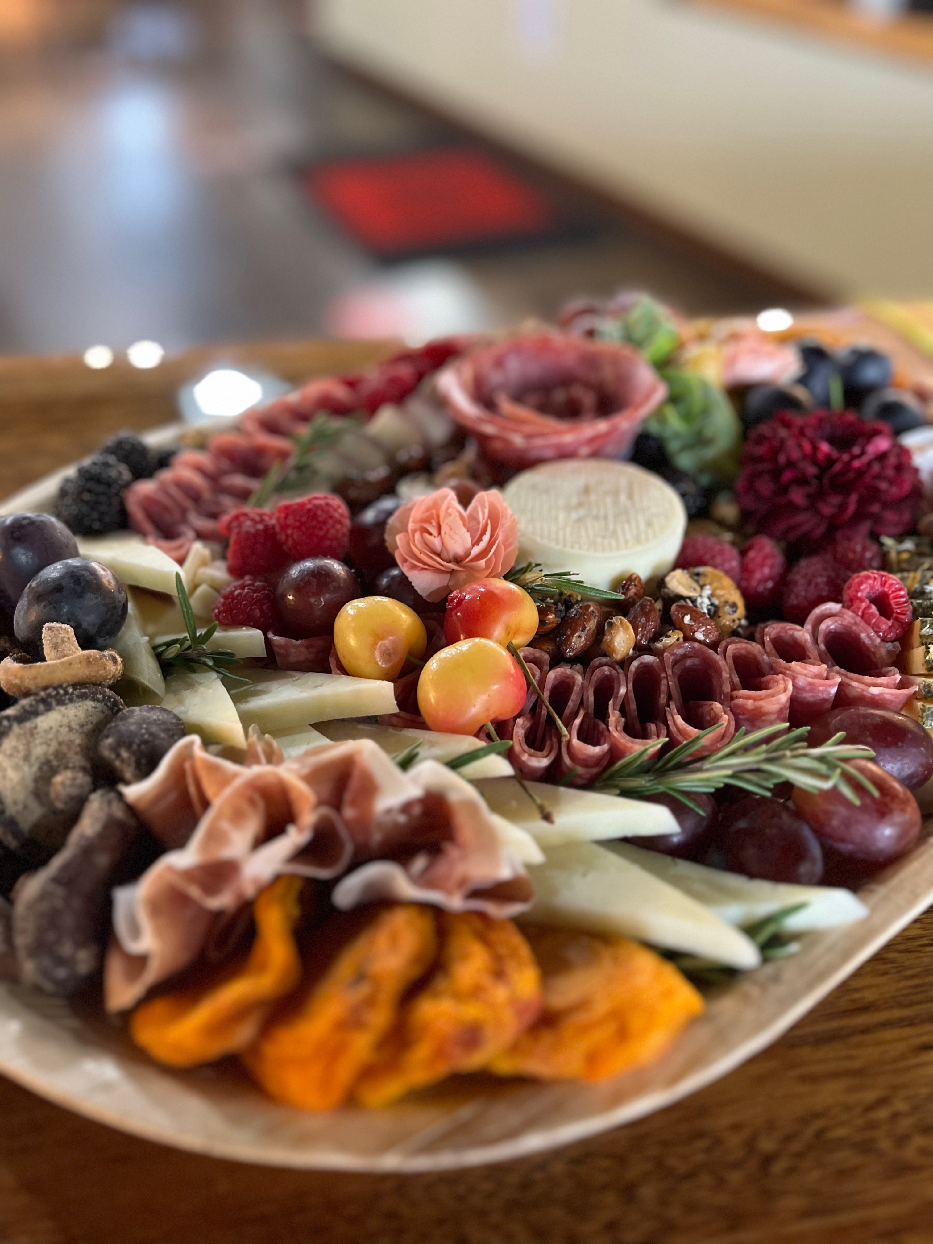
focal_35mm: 26
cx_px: 466
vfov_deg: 67.3
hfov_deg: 53.1
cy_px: 622
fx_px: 934
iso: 640
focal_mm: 5.1
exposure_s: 1/40
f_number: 1.6
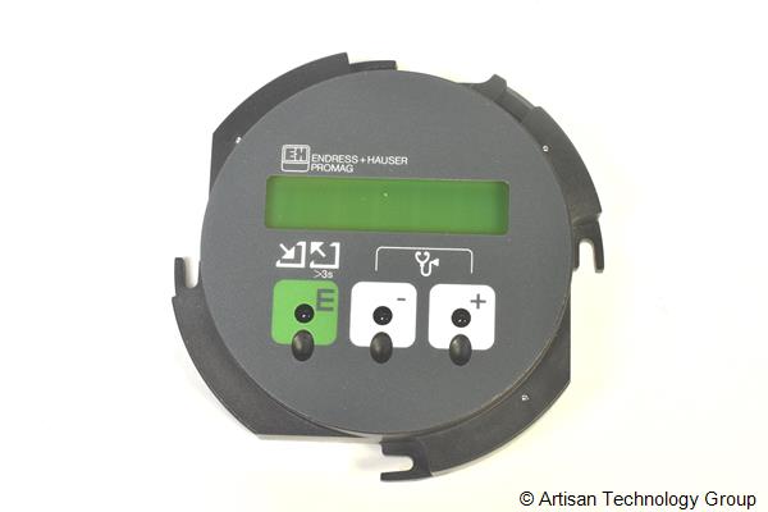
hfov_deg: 35.1
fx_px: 1216
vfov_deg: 23.8
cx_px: 384
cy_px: 256
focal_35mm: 57
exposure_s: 1/200
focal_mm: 38
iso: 200
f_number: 16
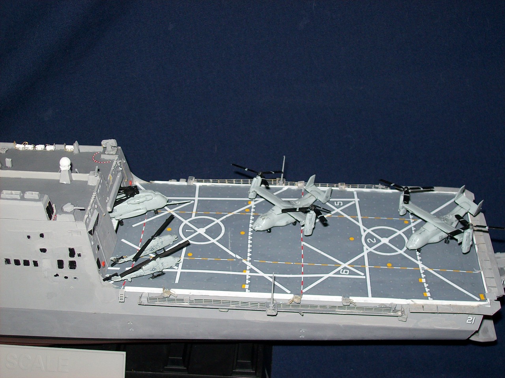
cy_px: 189
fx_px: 817
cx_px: 252
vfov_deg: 26.1
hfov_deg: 34.4
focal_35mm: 56
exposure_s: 1/84.5
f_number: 3.4
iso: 80
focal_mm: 9.4
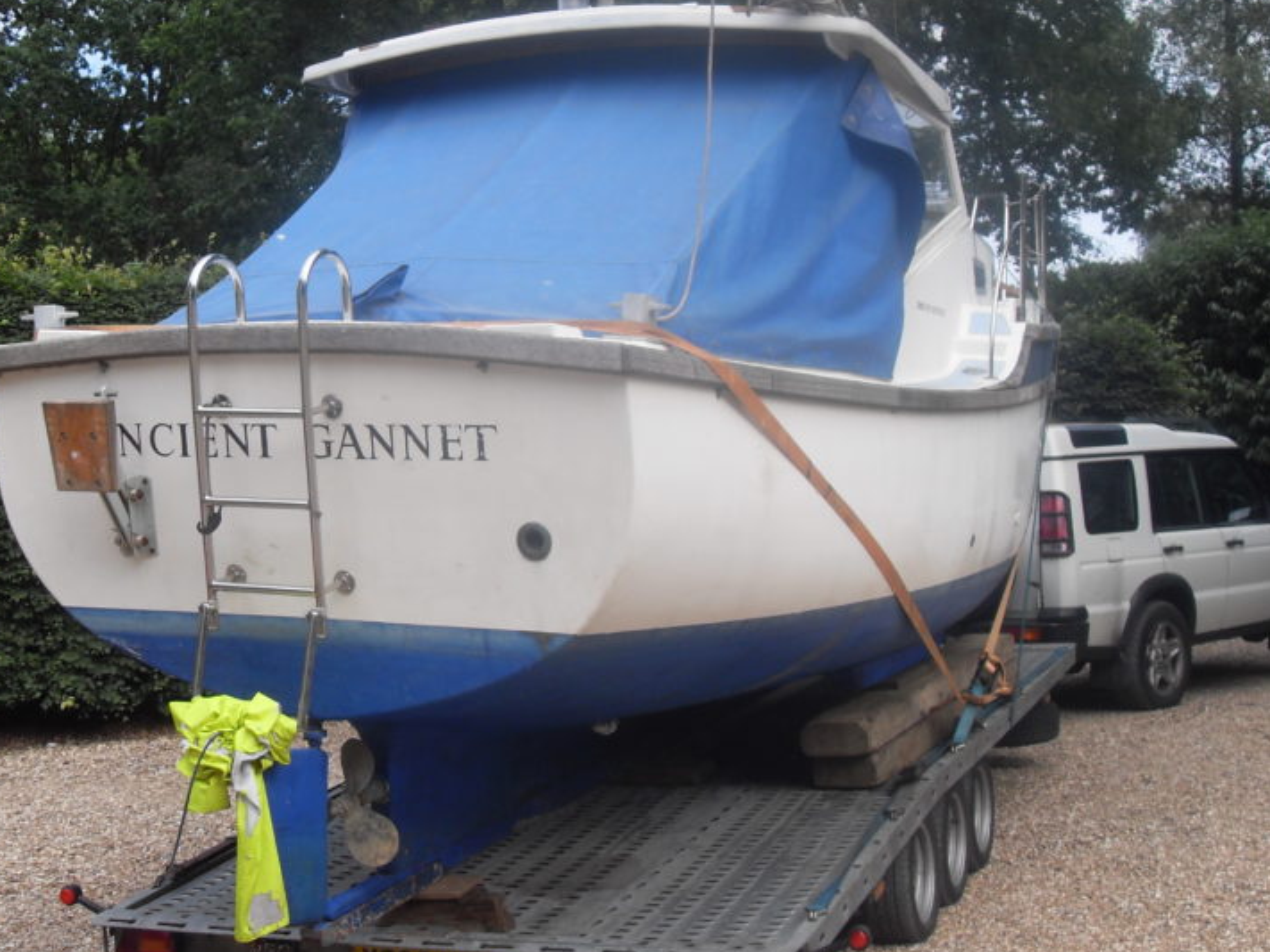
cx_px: 691
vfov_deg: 29.7
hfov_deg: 38.9
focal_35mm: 49
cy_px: 447
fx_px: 1797
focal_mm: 6.3
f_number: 7
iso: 80
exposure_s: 1/90
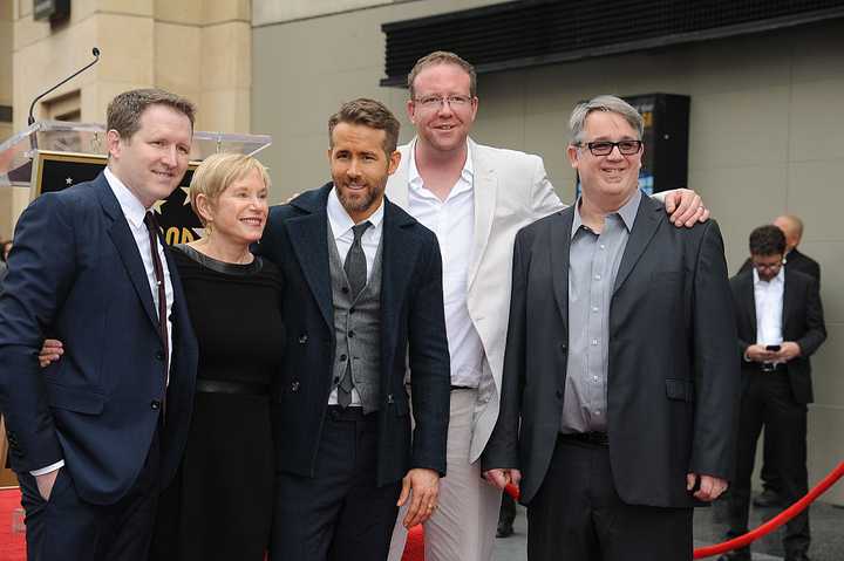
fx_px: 2155
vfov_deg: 14.8
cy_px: 280
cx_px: 422
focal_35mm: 92
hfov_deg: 22.2
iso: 500
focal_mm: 92
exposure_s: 1/320
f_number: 8
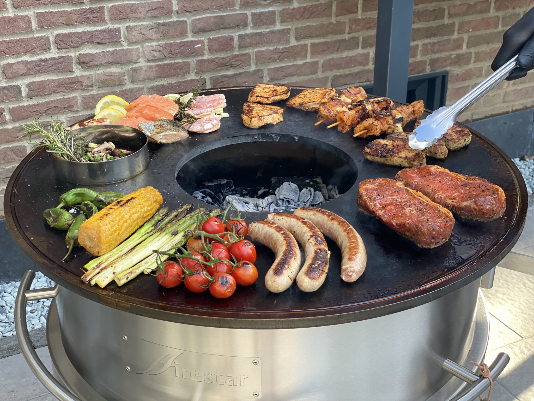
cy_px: 200
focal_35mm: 52
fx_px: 802
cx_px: 267
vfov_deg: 28.0
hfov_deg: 36.8
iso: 40
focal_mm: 6
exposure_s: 1/122
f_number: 2
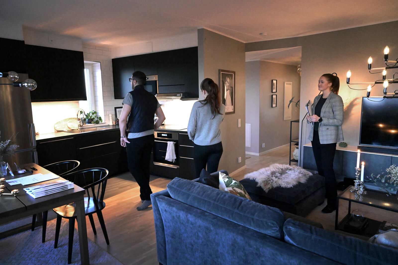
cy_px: 132
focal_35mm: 24
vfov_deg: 53.1
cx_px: 199
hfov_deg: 73.8
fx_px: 265
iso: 16000
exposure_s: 1/200
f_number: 6.3
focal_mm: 24
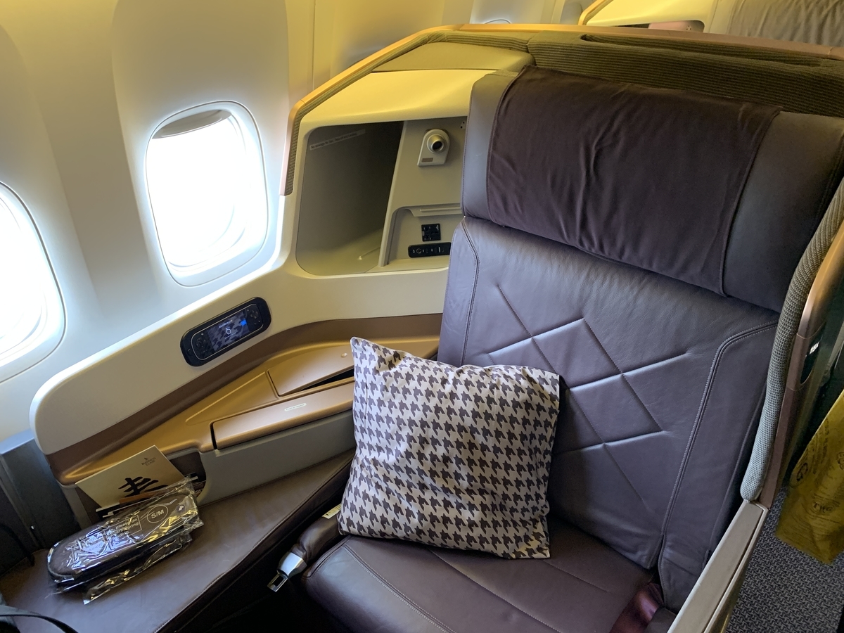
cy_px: 316
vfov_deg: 53.1
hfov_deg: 67.3
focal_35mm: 26
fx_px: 634
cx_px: 422
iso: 200
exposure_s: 1/60
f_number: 1.8
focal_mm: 4.25
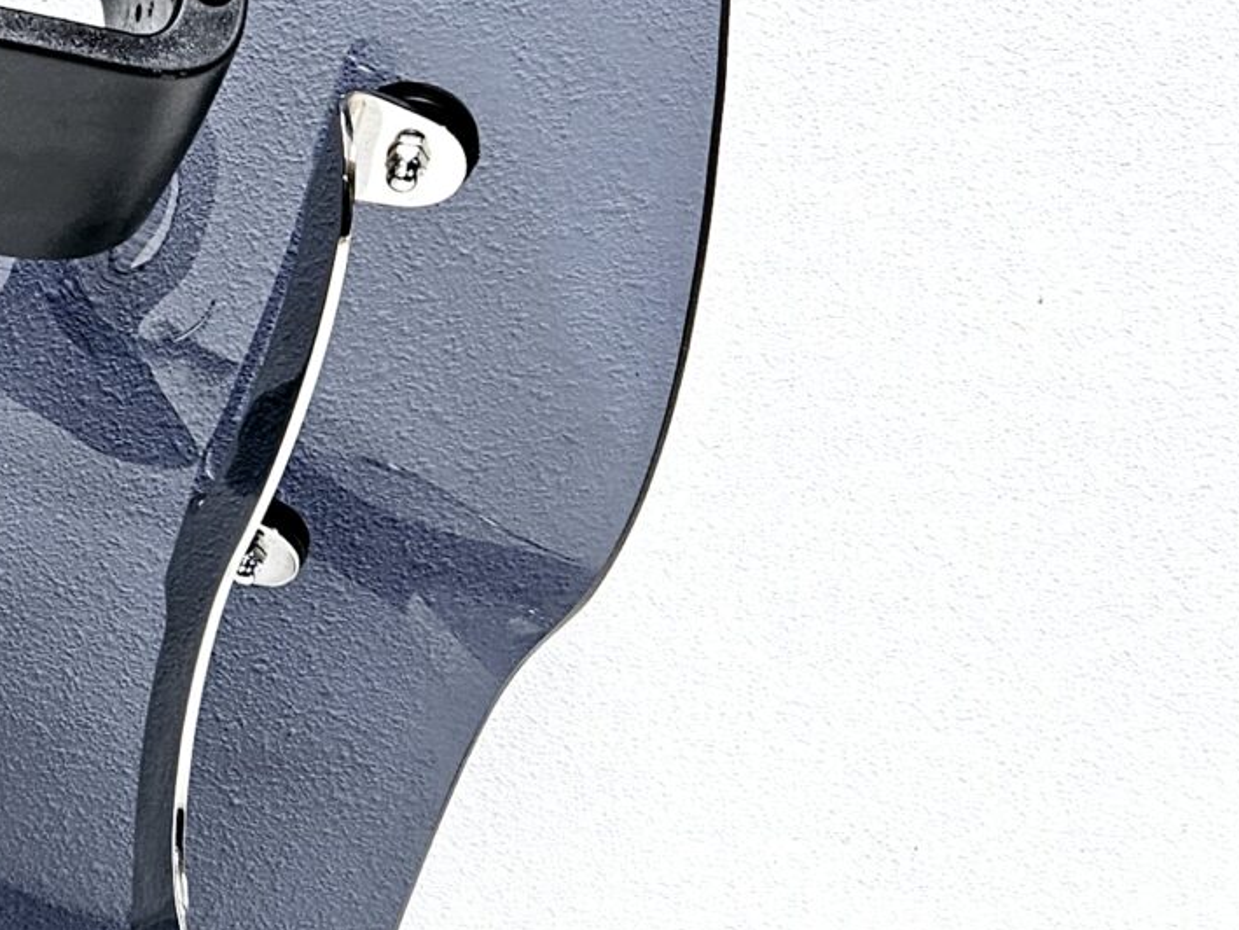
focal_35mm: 83
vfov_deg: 17.7
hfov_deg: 20.5
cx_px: -554
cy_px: 212
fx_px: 2971
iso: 80
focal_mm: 5.4
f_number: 1.8
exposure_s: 1/100
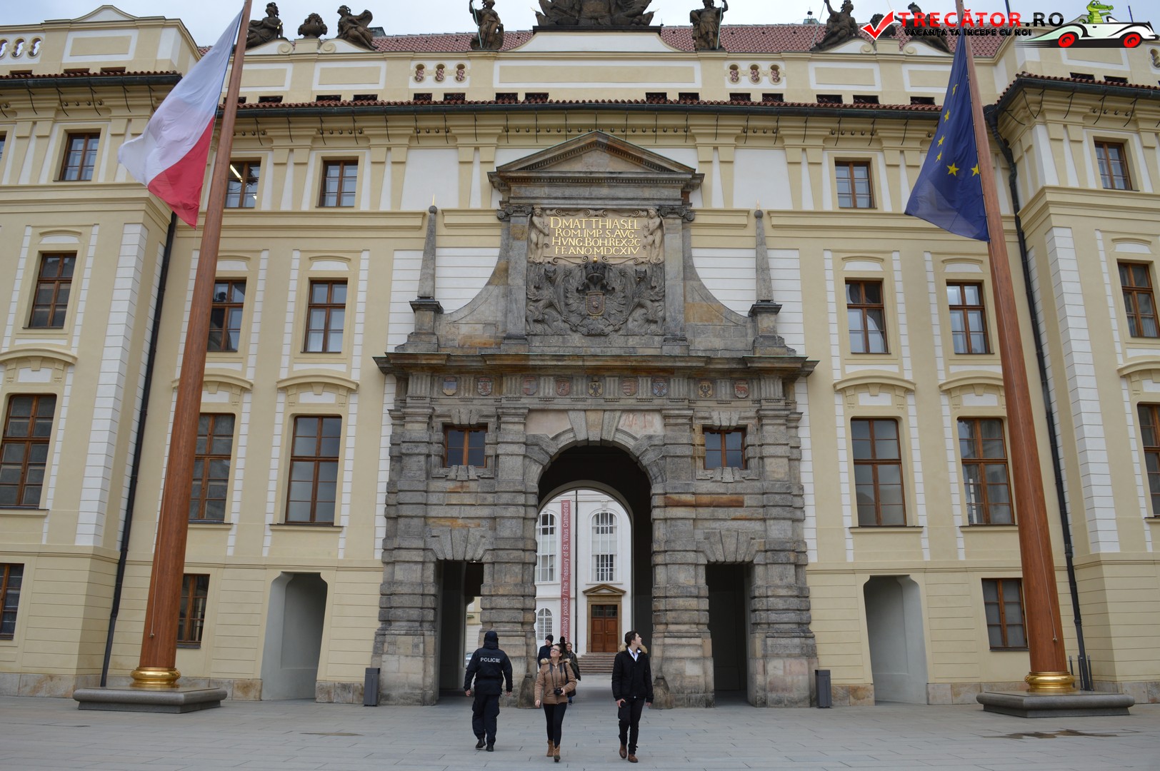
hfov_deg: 67.4
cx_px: 580
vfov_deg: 47.9
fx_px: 869
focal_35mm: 27
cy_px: 386
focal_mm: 18
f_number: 5.6
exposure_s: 1/125
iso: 125
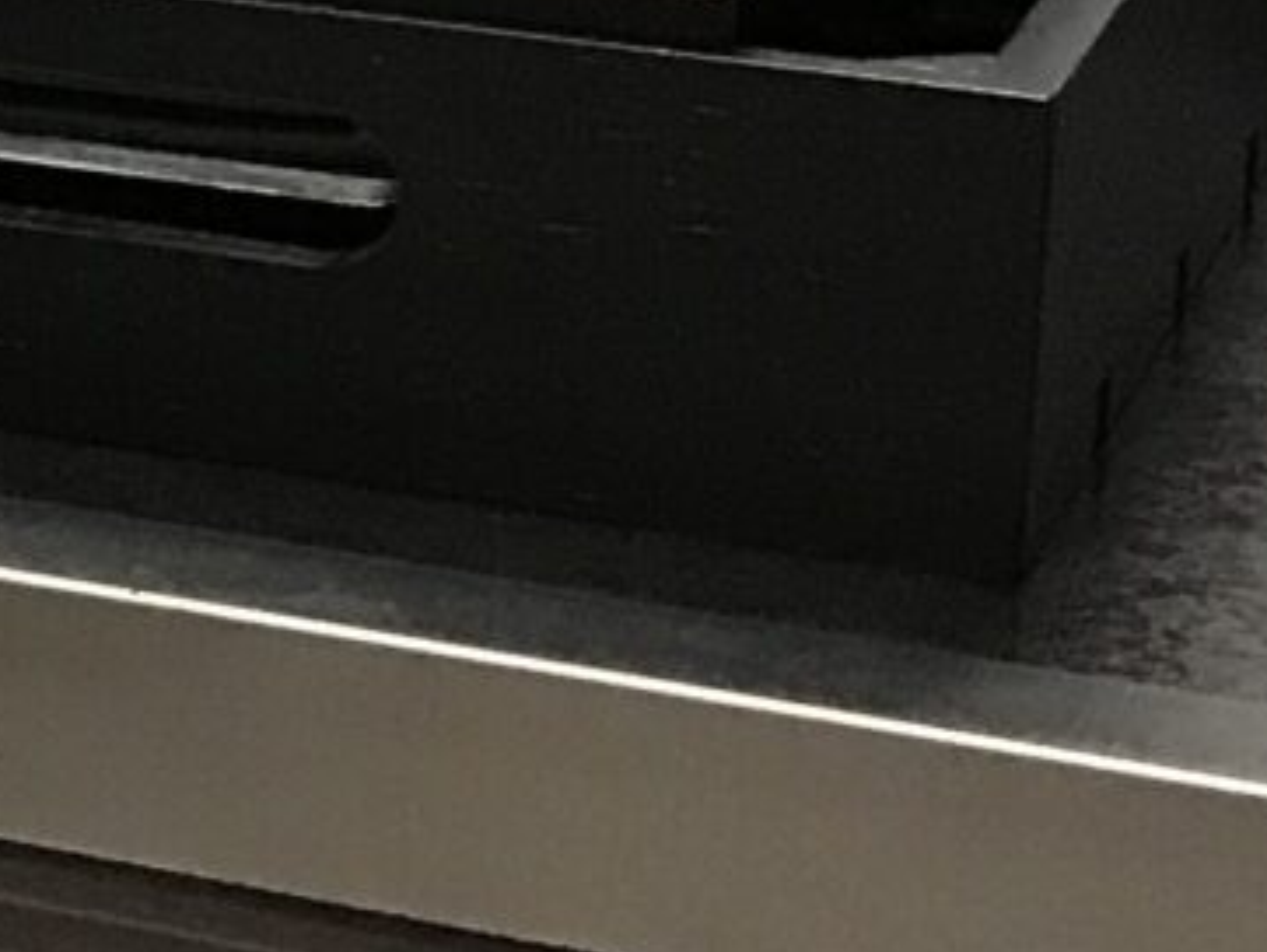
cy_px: -658
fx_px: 7252
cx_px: -2880
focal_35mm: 198
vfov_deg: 7.3
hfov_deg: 8.1
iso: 50
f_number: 1.8
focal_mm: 3.99
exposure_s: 1/15
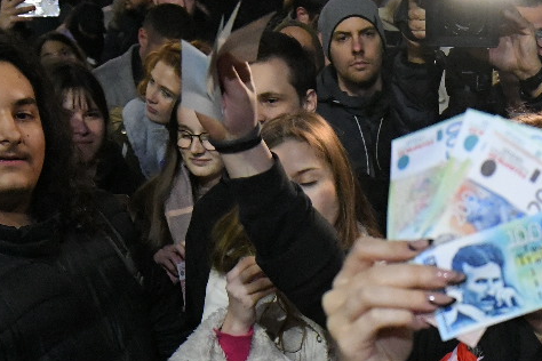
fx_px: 979
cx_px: 473
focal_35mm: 65
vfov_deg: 19.9
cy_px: 409
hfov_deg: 29.8
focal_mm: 19
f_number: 4
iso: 10000
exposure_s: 1/200
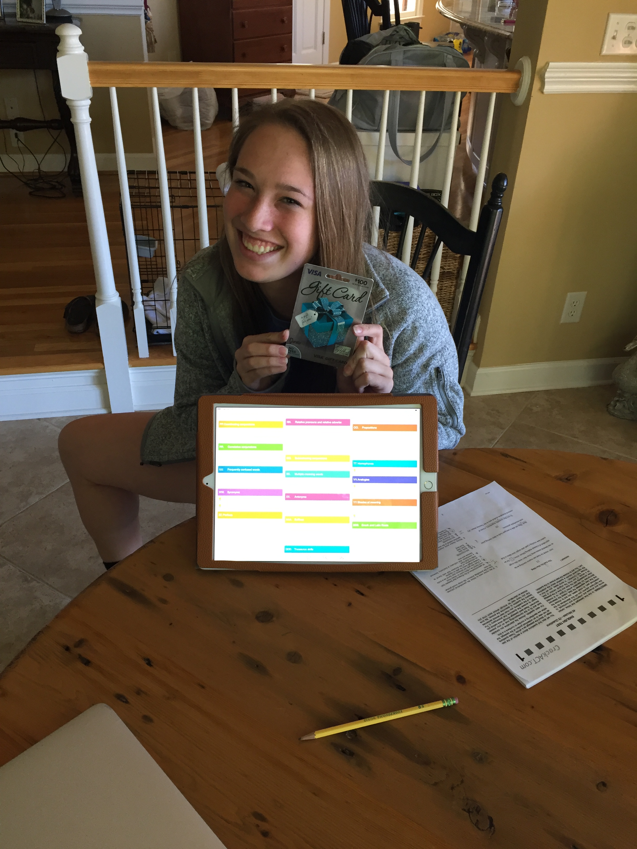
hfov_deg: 48.2
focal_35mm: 29
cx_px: 318
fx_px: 712
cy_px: 424
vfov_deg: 61.7
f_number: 2.2
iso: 80
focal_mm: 4.15
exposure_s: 1/30
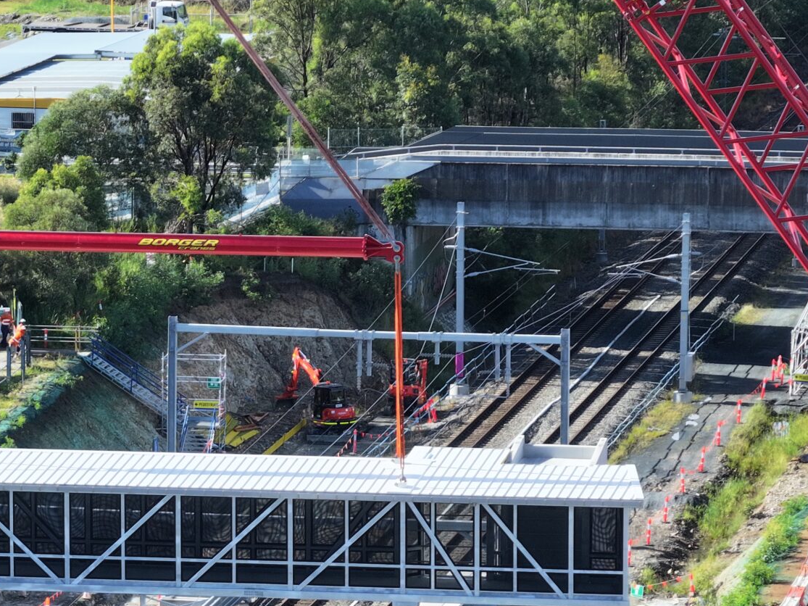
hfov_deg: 6.5
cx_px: 129
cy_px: 550
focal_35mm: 305
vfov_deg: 4.9
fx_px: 7118
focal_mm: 30.71
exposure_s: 1/240
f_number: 3.4
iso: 100
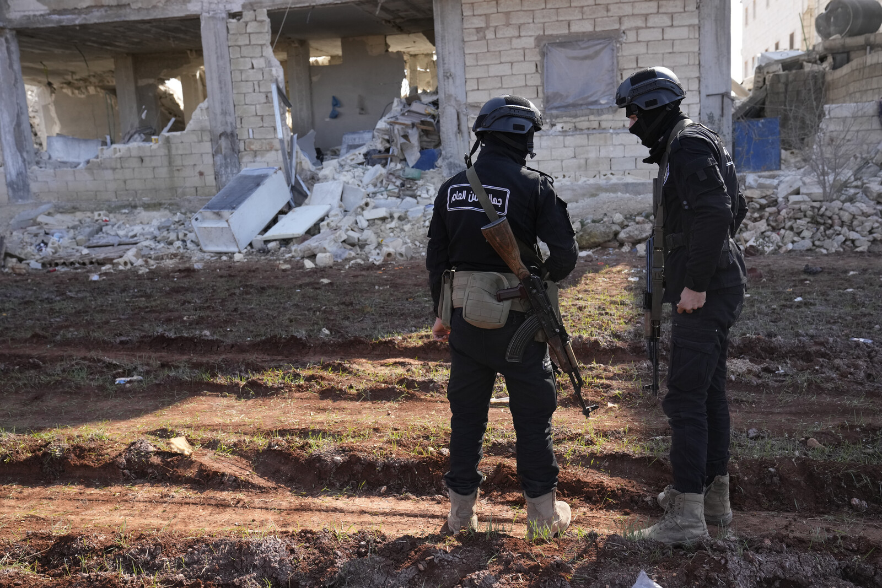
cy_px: 294
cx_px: 441
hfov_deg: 53.1
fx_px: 882
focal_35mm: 36
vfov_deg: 36.9
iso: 800
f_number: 5.6
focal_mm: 36
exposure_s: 1/1250
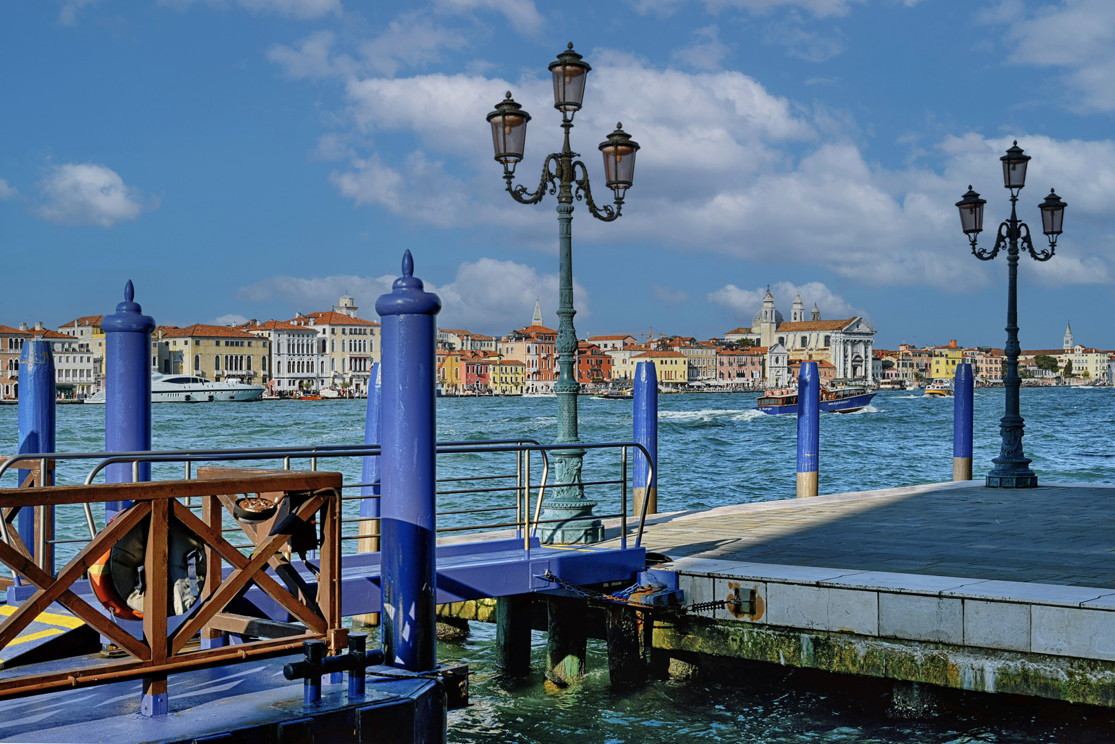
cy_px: 372
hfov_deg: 42.7
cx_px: 558
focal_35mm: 46
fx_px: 1425
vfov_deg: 29.3
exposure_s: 1/250
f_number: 8
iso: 100
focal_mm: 46
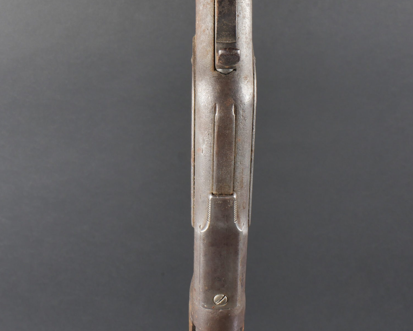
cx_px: 206
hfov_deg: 39.5
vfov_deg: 31.2
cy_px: 65
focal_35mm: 47
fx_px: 574
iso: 200
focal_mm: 18
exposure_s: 1/160
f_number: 16
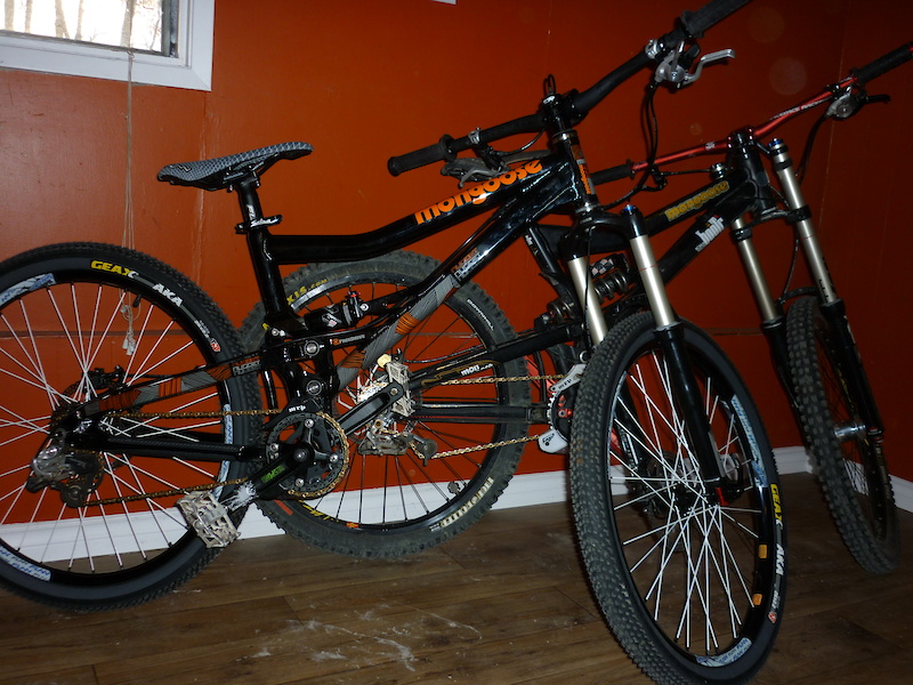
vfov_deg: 42.9
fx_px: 870
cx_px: 456
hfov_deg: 55.4
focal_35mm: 33
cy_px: 342
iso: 80
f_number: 2.8
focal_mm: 5.5
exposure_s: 1/30
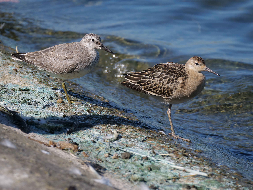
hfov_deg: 4.2
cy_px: 95
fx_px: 3450
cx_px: 126
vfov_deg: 3.2
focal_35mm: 472
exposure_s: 1/1000
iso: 400
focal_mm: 236
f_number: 7.1
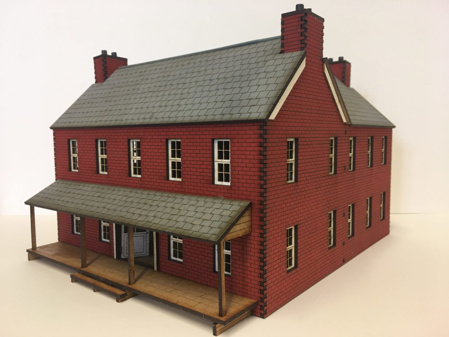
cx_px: 224
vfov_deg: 48.2
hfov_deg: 61.7
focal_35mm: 29
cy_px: 168
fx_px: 376
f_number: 2.2
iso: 100
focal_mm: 4.15
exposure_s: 1/33
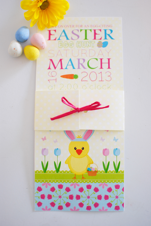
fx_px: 329
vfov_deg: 37.8
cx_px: 76
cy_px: 113
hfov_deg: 25.8
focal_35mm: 52
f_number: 1.8
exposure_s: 1/30
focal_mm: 35
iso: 100
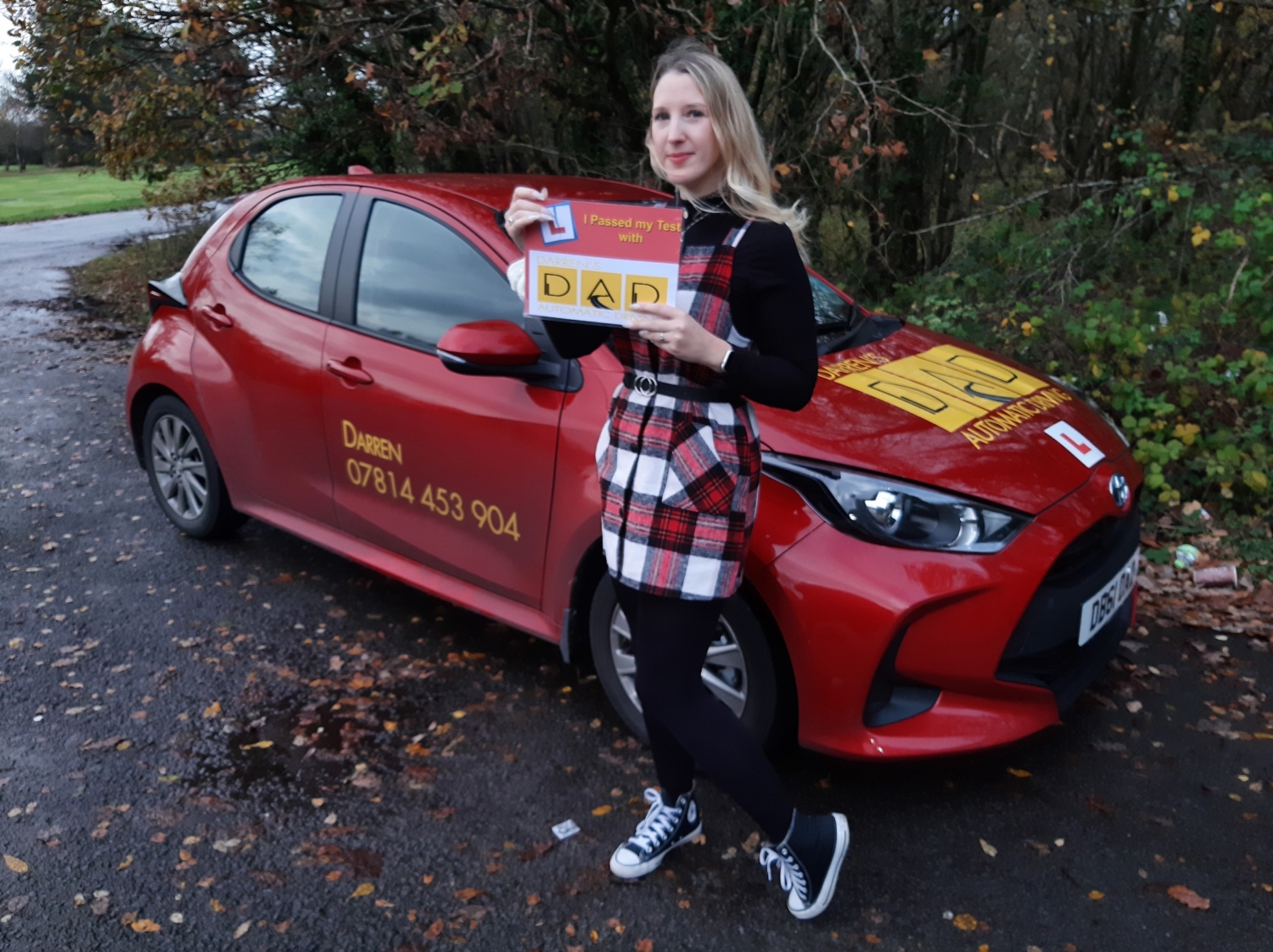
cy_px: 476
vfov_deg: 53.0
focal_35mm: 26
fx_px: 955
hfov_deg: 67.4
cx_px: 636
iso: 80
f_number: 1.7
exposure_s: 1/100
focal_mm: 3.93
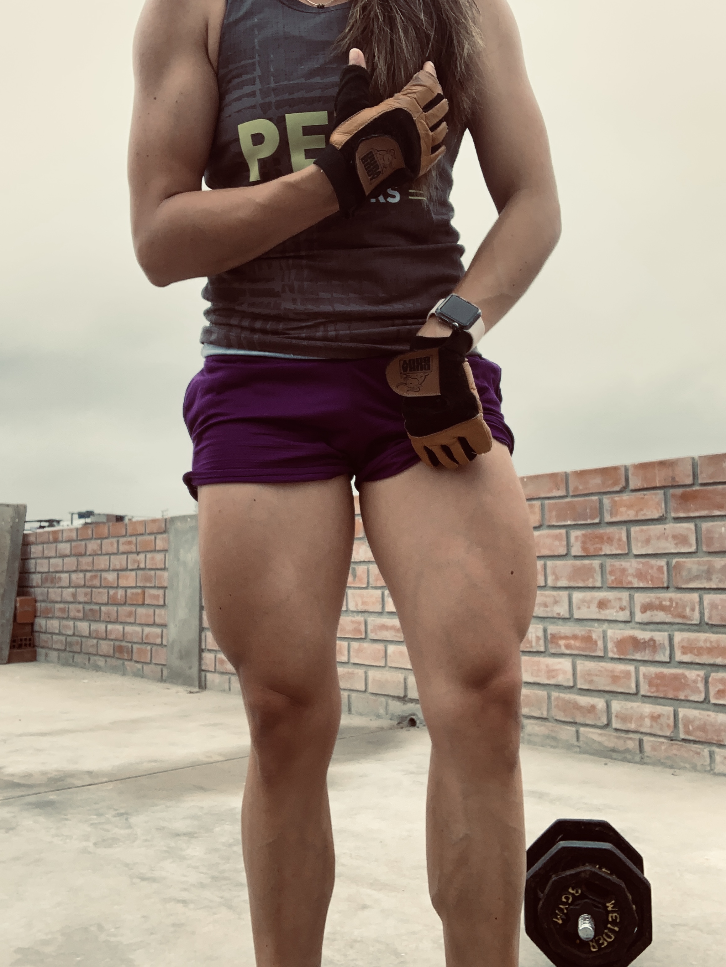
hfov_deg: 44.2
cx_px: 363
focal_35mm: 32
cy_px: 484
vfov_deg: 56.8
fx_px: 895
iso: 25
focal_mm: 2.87
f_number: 2.2
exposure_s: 1/121
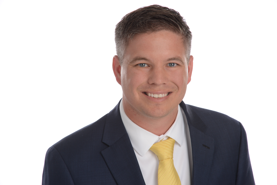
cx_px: 138
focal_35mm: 145
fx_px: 1116
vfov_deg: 9.5
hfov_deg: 14.1
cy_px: 92
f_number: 9
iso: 400
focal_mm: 145
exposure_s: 1/125
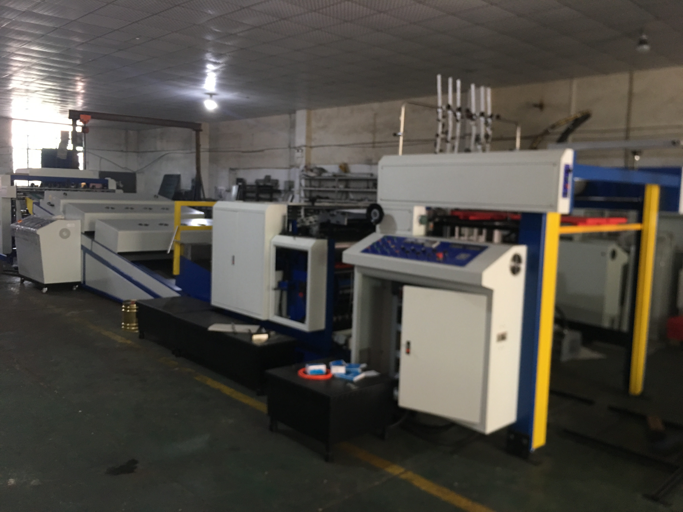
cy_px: 256
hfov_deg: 61.7
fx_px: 572
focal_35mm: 29
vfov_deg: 48.2
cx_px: 342
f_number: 2.2
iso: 64
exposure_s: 1/17
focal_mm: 4.15
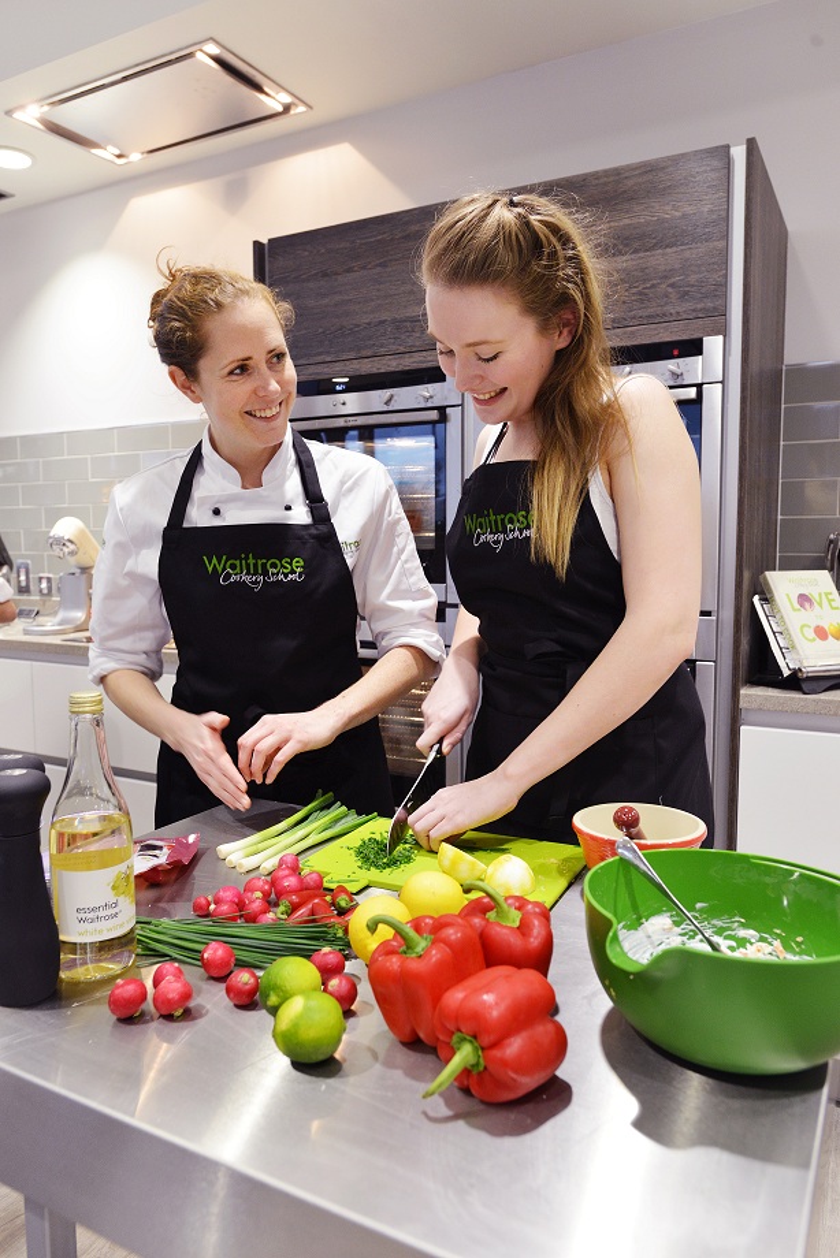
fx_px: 874
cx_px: 420
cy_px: 629
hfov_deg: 51.3
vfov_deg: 71.5
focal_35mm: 25
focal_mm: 25
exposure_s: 1/40
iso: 1000
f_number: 5
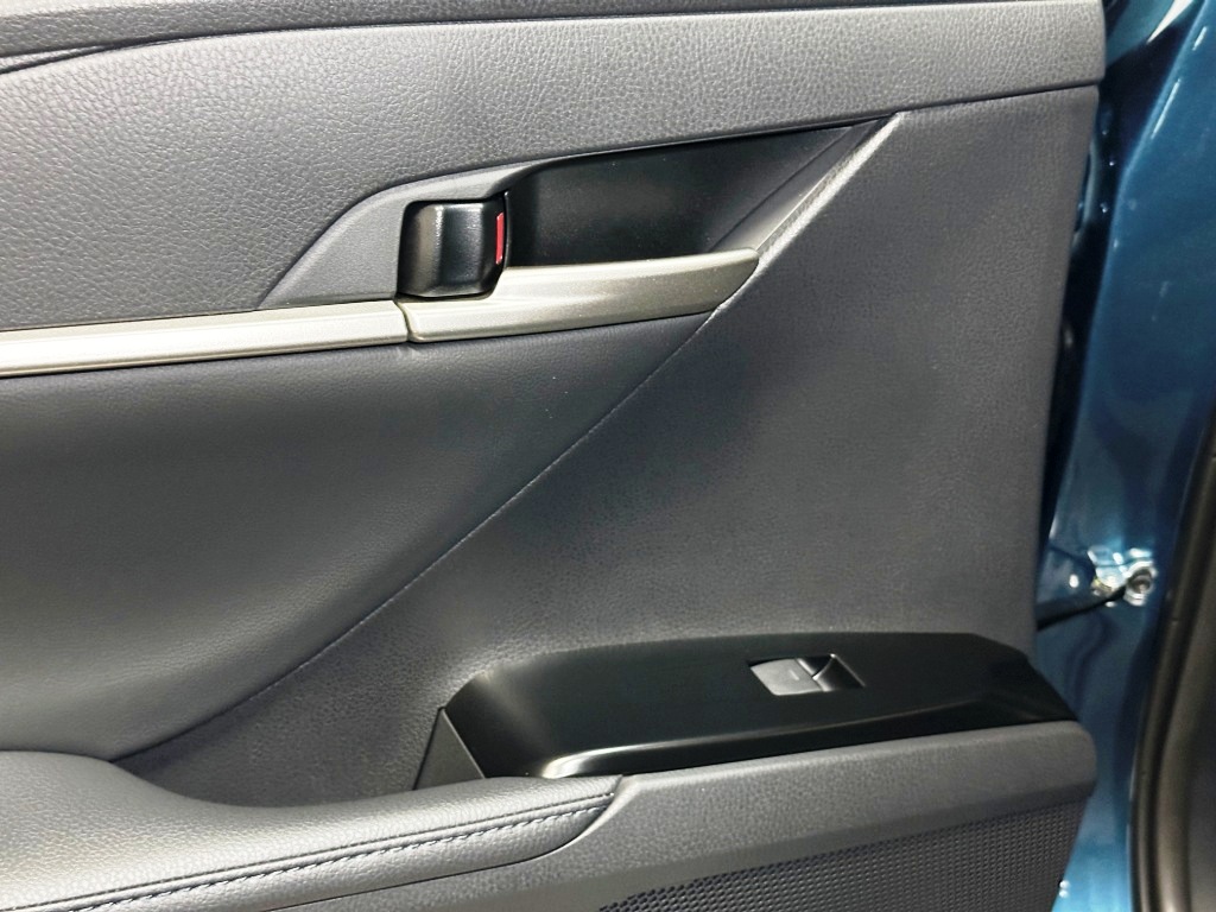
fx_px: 1686
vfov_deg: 30.3
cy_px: 456
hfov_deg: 39.7
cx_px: 608
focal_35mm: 48
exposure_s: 1/24
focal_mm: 6.86
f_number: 1.78
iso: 640
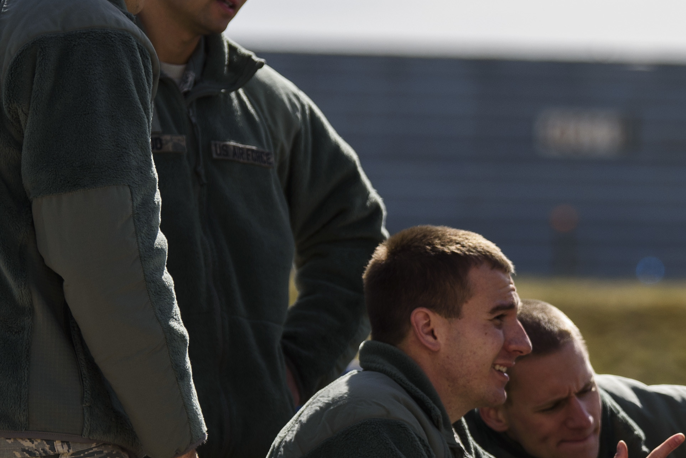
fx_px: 7740
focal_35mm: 406
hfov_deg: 5.1
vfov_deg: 3.4
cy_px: 418
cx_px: 747
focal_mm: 130
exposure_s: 1/2500
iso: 200
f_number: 2.8
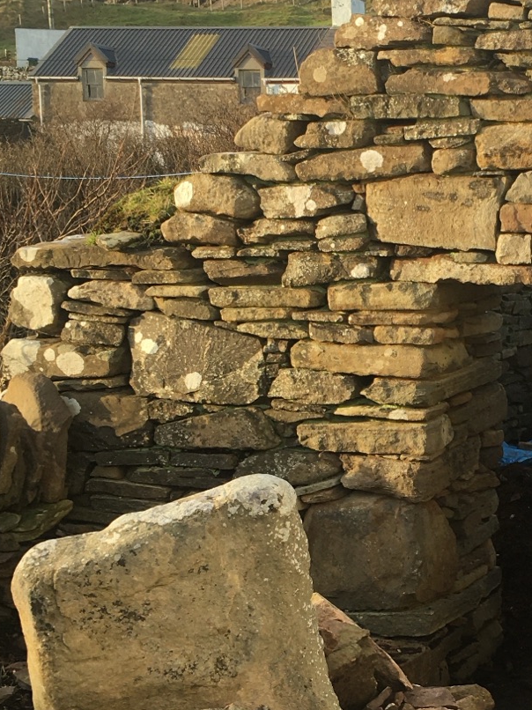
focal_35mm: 72
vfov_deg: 26.9
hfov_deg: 19.8
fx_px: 1476
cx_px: 531
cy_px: 484
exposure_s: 1/187
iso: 25
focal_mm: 4.15
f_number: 2.2
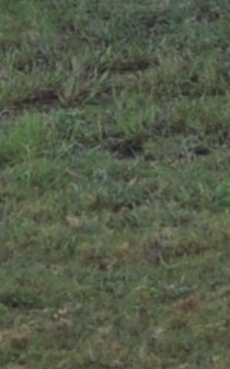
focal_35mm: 305
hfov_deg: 4.2
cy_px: -326
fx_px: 3062
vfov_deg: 6.7
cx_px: 498
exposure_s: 1/200
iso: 200
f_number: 11
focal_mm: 18
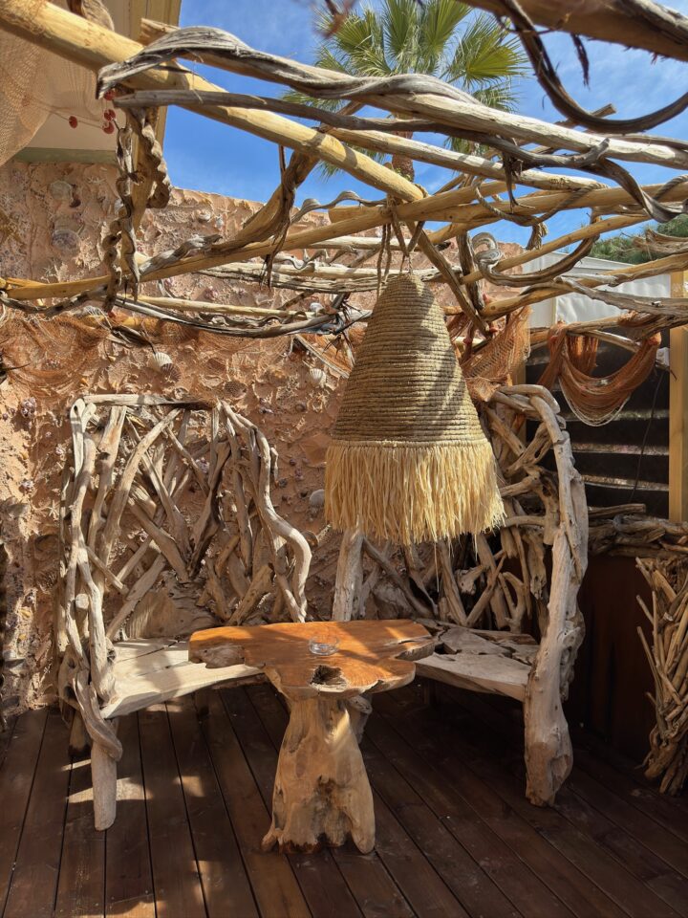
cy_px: 459
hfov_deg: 56.8
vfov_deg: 71.6
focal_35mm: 24
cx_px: 344
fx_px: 636
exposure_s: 1/1980
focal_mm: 6.86
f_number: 1.78
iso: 100
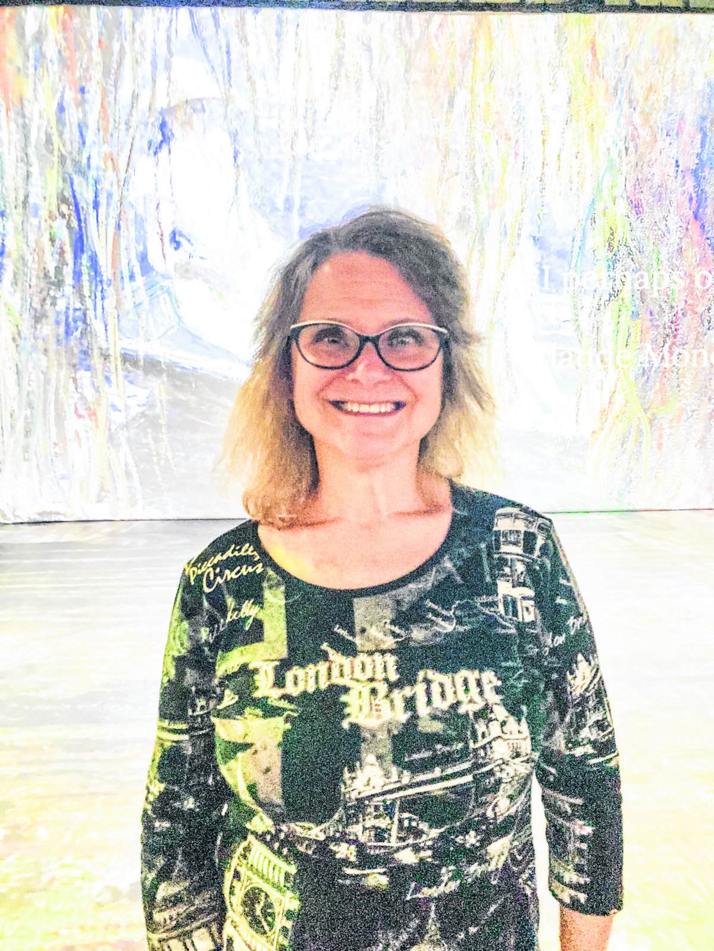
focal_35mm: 28
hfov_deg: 49.7
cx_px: 357
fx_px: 770
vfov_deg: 63.4
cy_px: 476
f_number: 1.8
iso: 800
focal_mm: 3.99
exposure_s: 1/15
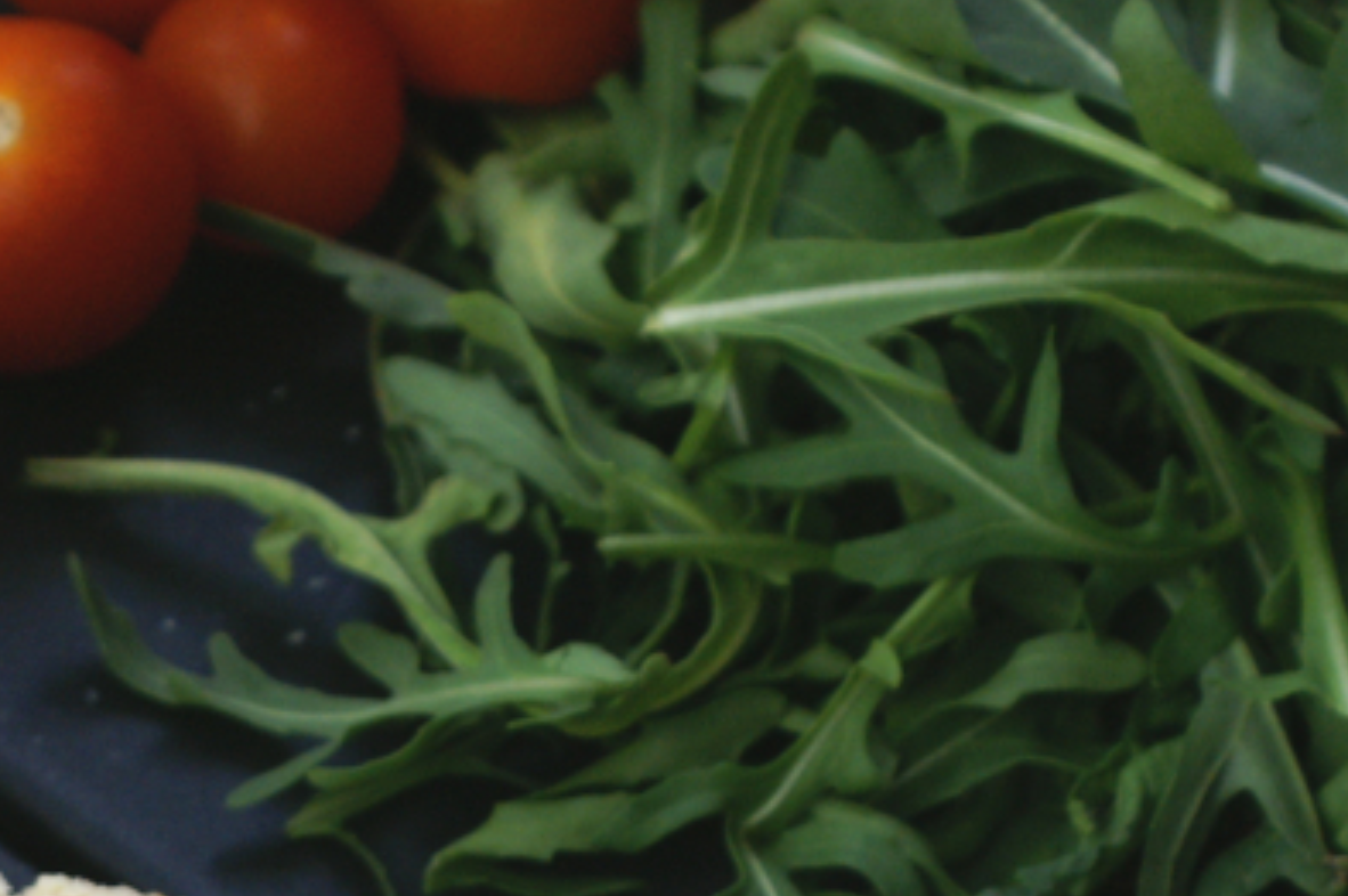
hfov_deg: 9.8
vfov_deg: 6.6
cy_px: 1272
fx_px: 7689
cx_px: -435
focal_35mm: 206
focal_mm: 45
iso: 400
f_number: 7.1
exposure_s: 1/400
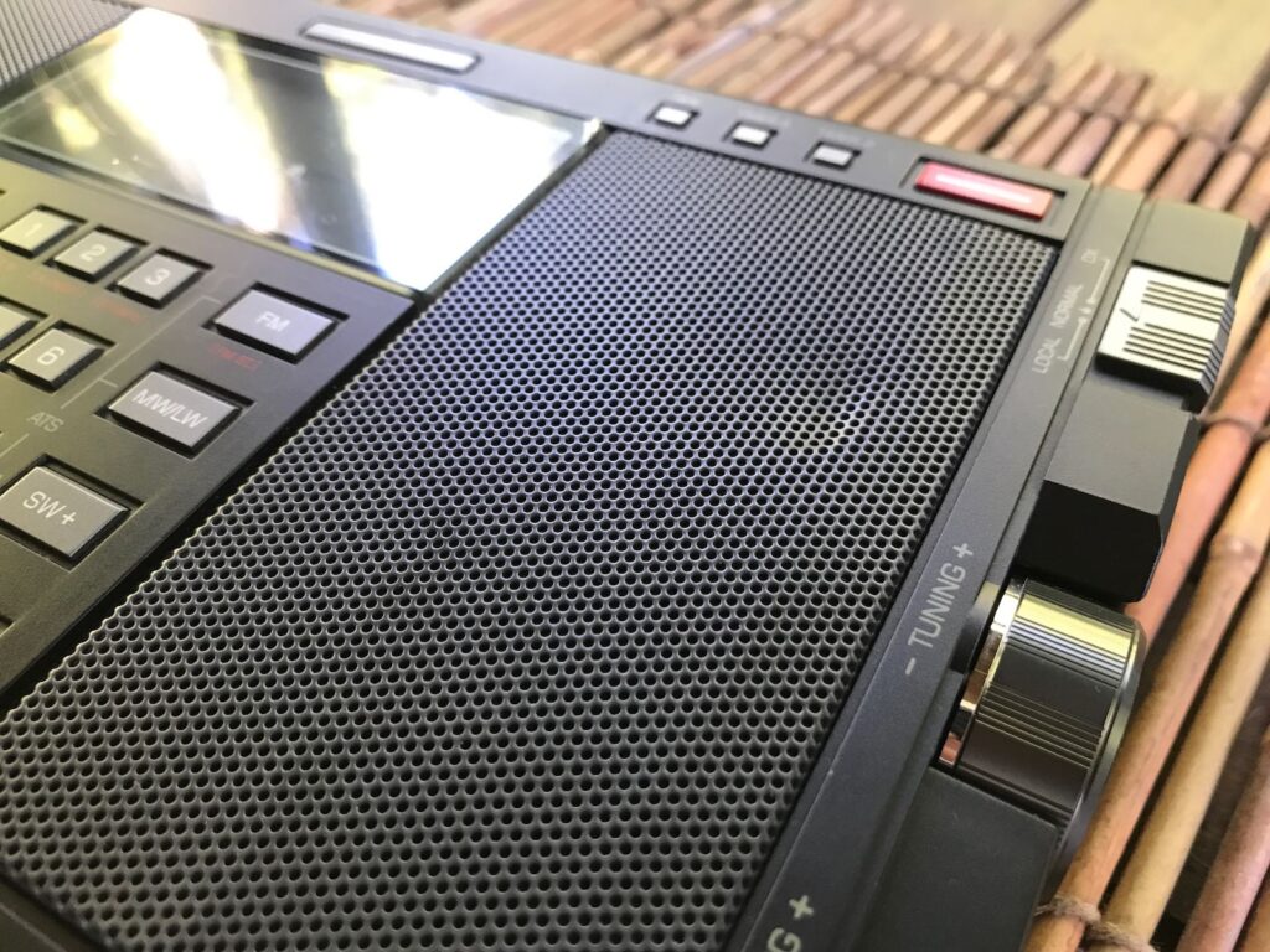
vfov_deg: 49.7
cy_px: 476
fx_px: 1027
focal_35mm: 28
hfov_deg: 63.4
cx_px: 635
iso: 50
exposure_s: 1/15
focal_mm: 3.99
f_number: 1.8
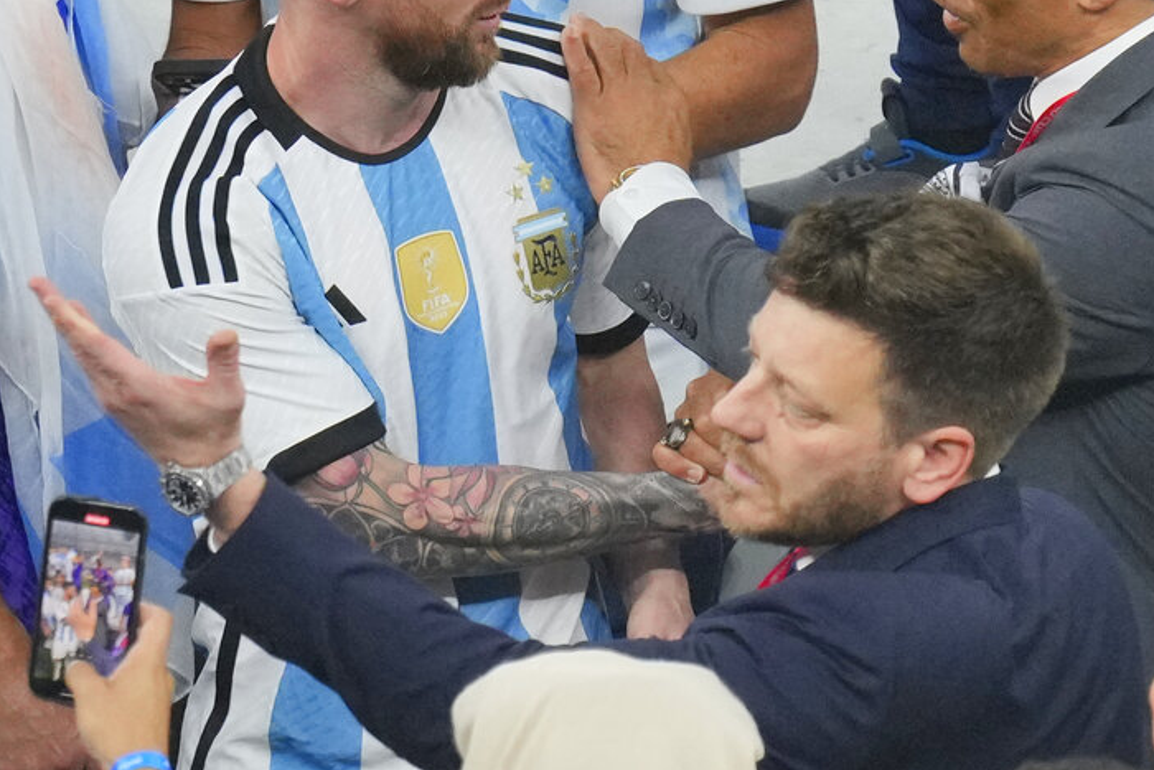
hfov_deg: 1.6
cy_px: 243
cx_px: 711
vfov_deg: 1.0
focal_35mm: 1316
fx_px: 42191
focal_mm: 600
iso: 2000
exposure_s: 1/1250
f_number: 4
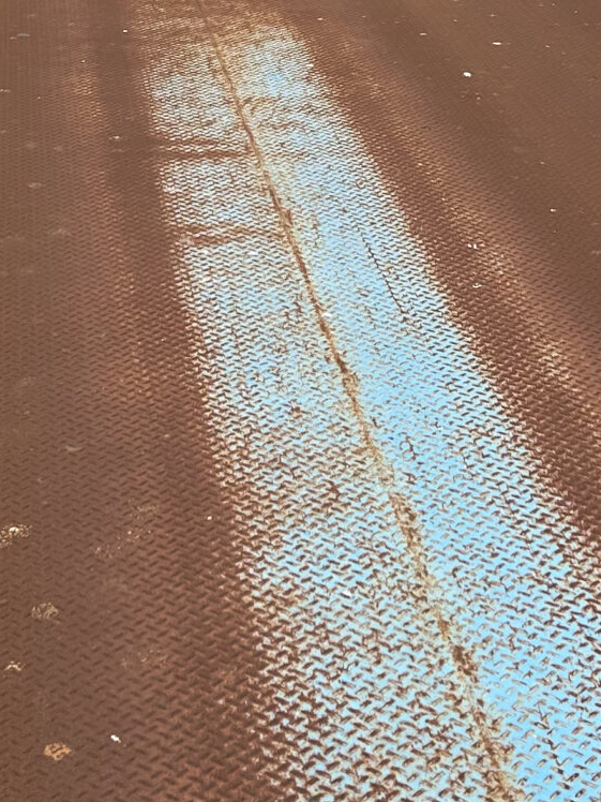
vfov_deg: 20.6
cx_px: 183
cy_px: -154
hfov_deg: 16.5
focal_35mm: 89
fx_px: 2060
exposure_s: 1/2994
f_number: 1.5
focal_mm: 5.7
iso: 50
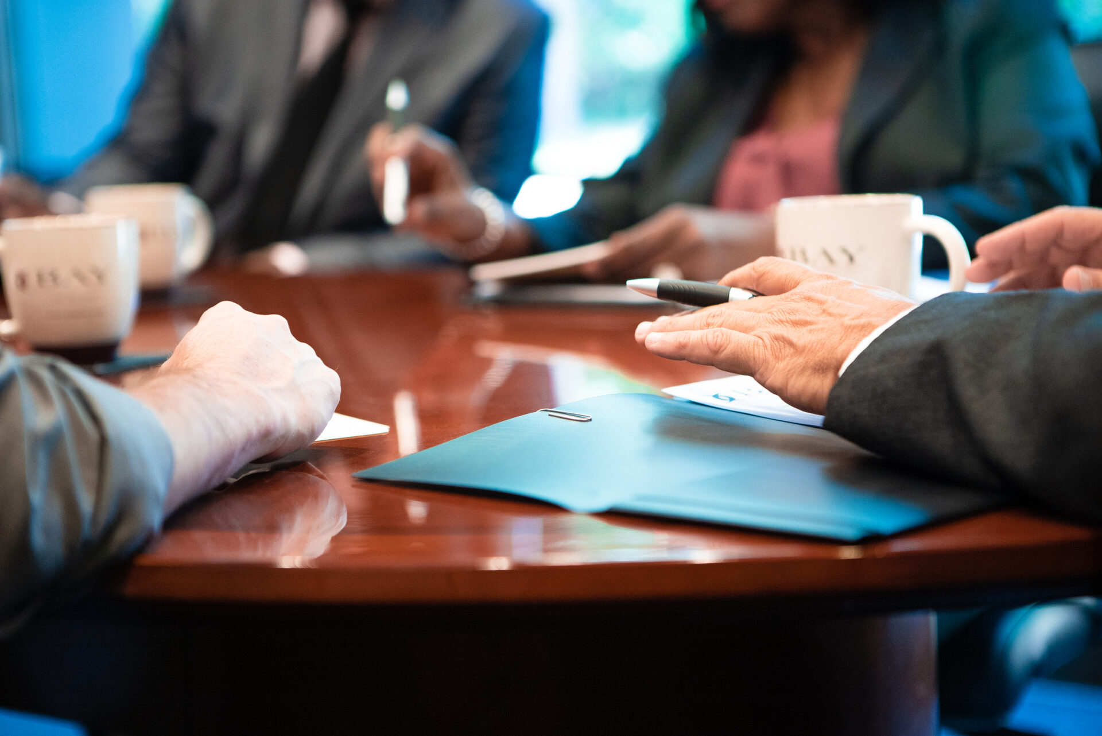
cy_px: 368
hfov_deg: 28.8
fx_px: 2144
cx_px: 551
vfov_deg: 19.5
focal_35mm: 70
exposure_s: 1/125
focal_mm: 70
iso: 1250
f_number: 2.8
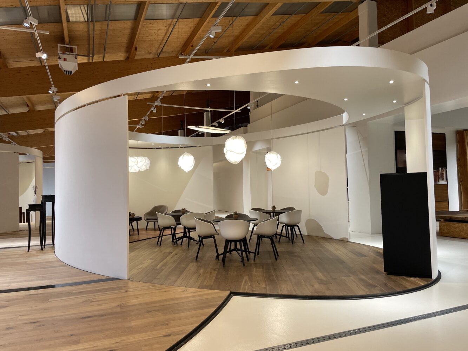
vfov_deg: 53.1
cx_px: 234
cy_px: 176
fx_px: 352
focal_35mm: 26
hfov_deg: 67.3
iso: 125
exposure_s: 1/100
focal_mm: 4.2
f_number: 1.6
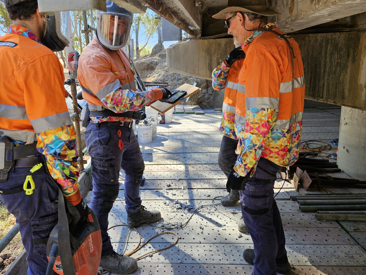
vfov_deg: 51.2
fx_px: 285
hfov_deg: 64.9
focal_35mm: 27
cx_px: 153
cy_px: 118
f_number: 1.8
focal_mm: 5.4
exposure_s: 1/211
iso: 25
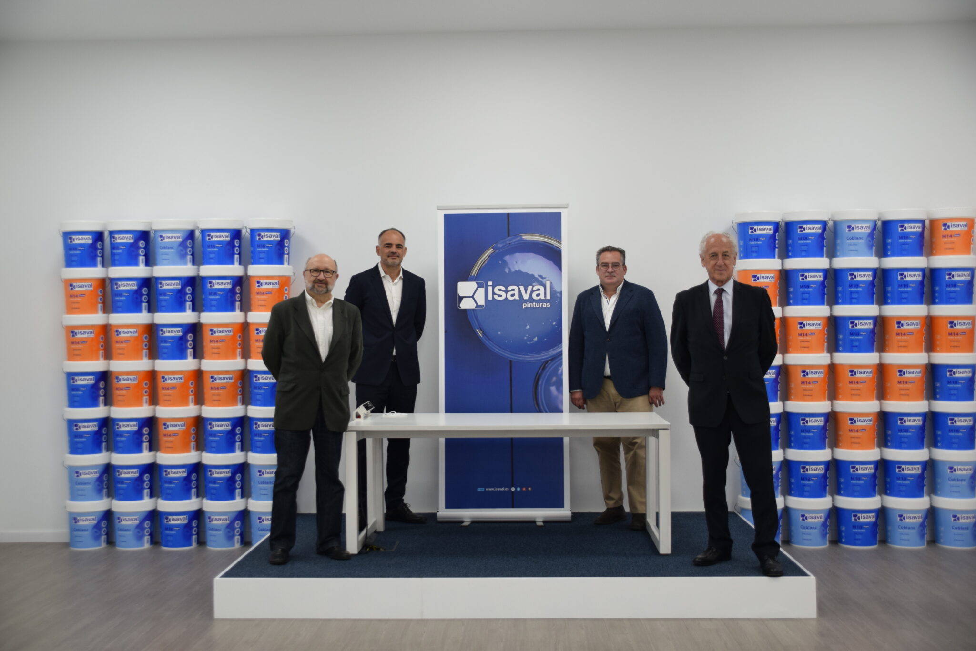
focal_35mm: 39
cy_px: 326
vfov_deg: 34.2
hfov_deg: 49.5
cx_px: 488
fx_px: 1058
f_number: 4
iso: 450
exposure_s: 1/60
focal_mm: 26
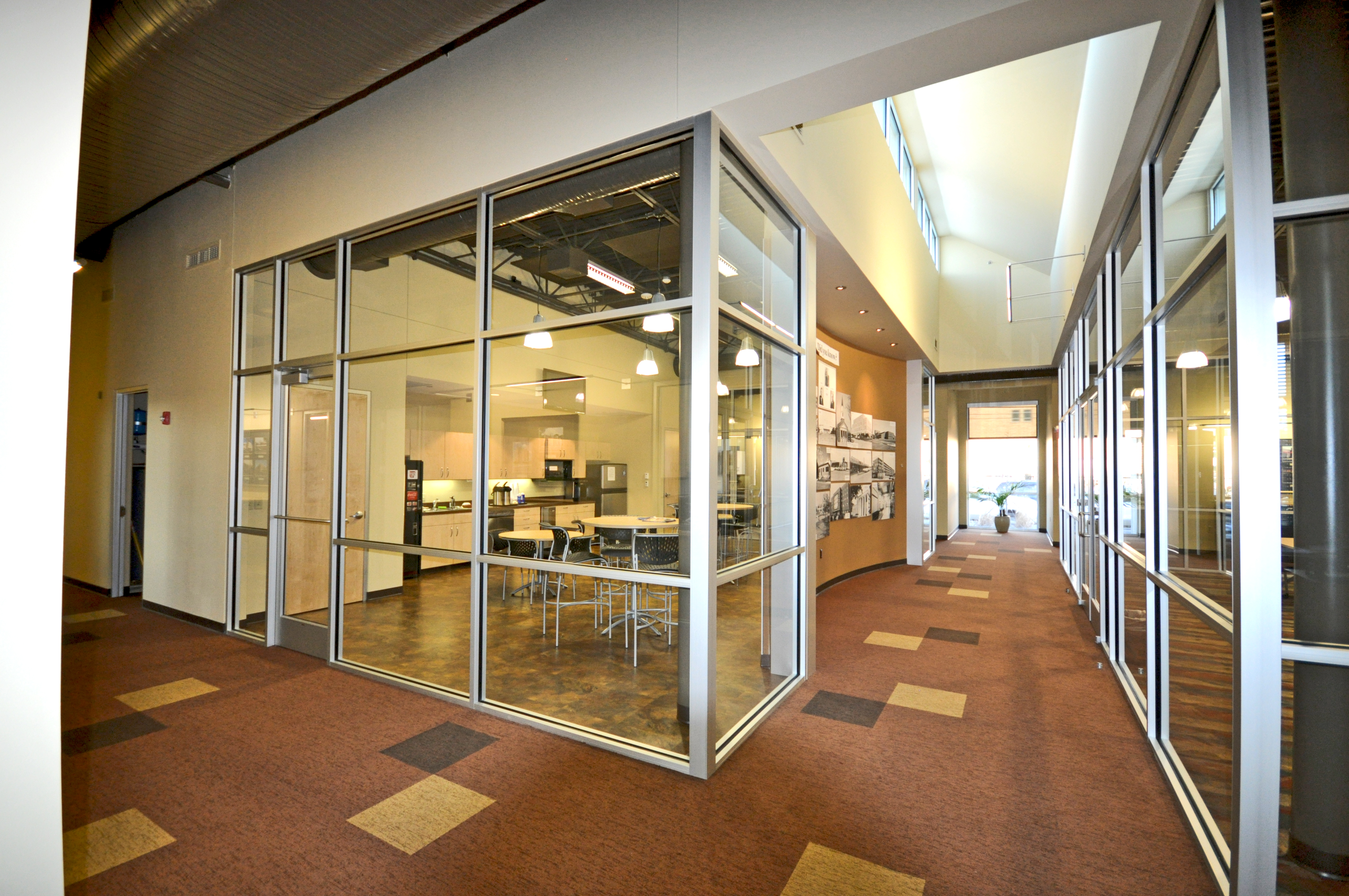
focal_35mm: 15
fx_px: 561
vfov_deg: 77.2
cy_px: 448
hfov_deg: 100.5
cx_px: 674
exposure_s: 1/50
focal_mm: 10
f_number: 4
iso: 800
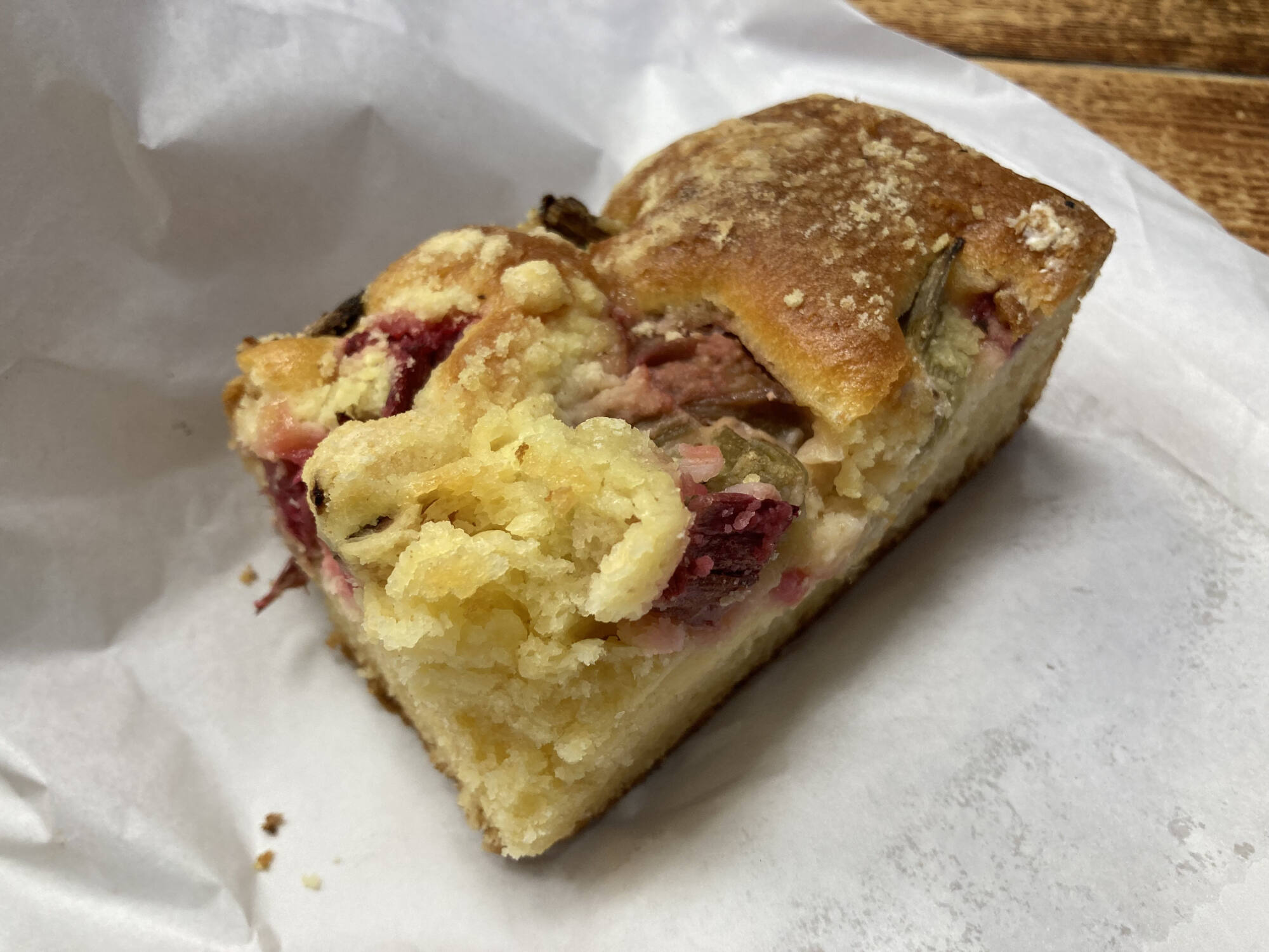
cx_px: 634
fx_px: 1026
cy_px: 476
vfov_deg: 49.7
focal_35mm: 28
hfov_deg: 63.4
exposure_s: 1/100
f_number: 1.8
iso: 80
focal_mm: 3.99
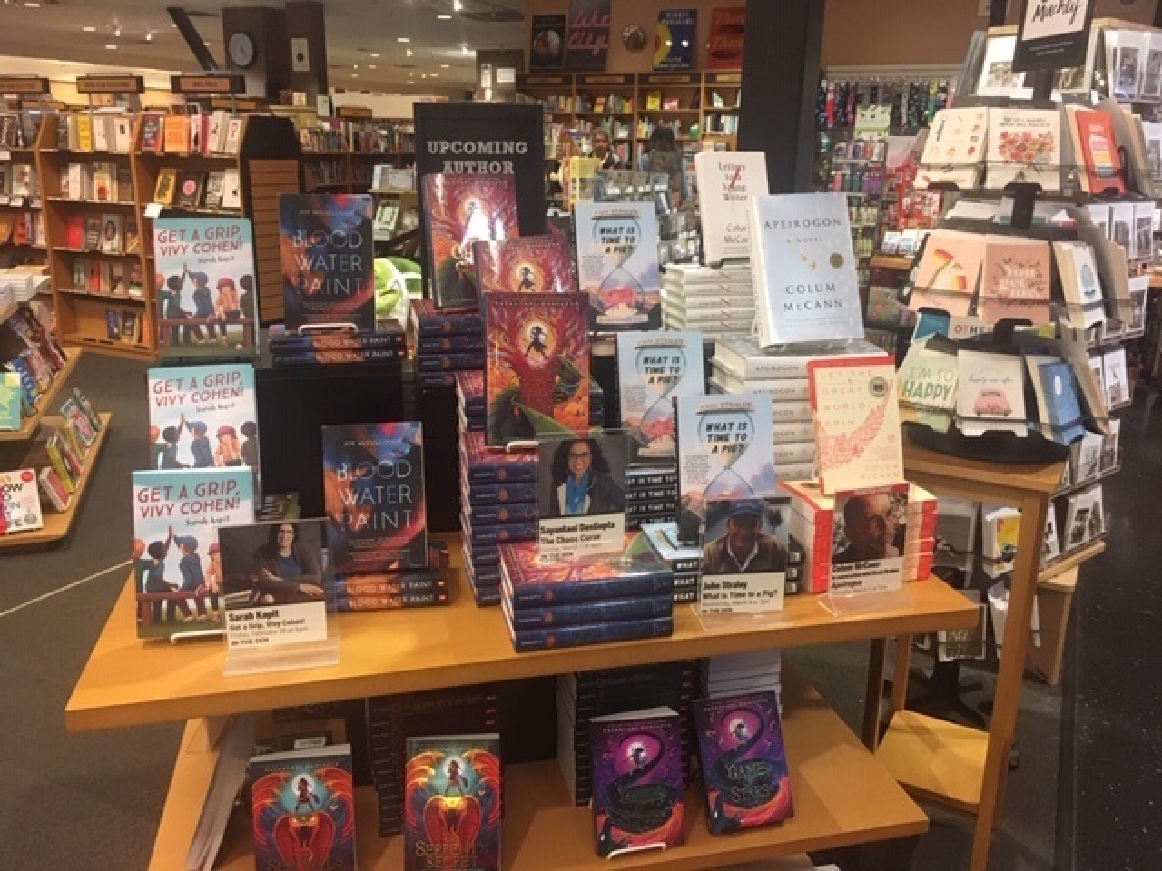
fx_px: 973
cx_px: 581
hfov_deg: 61.7
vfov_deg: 48.2
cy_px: 436
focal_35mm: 29
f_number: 2.2
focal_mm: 4.15
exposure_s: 1/30
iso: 250
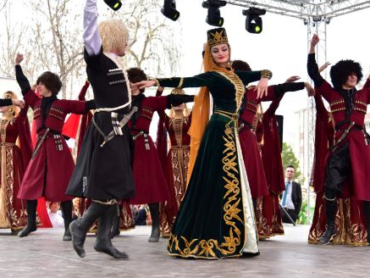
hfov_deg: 34.9
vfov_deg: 26.6
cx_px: 186
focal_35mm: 55
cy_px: 137
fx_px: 588
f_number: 4
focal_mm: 50
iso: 640
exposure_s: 1/800
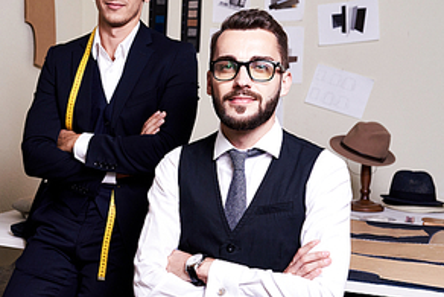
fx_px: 740
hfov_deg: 32.6
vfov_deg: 22.6
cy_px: 160
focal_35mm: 60
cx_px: 102
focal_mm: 35
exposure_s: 1/80
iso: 400
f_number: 5.6
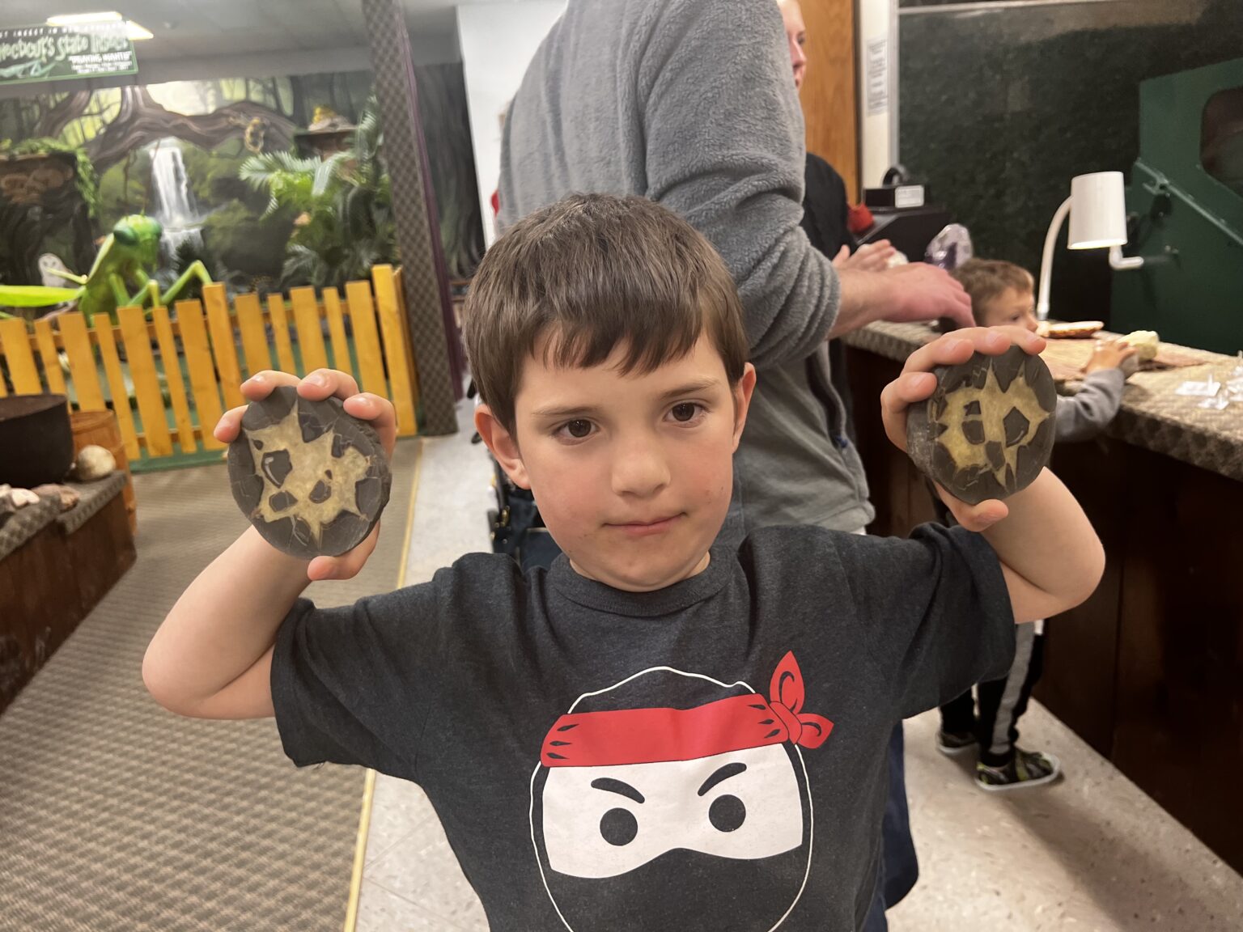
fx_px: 934
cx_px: 622
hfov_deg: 67.3
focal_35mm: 26
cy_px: 466
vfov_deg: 53.1
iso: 200
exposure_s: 1/60
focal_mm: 5.7
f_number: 1.5
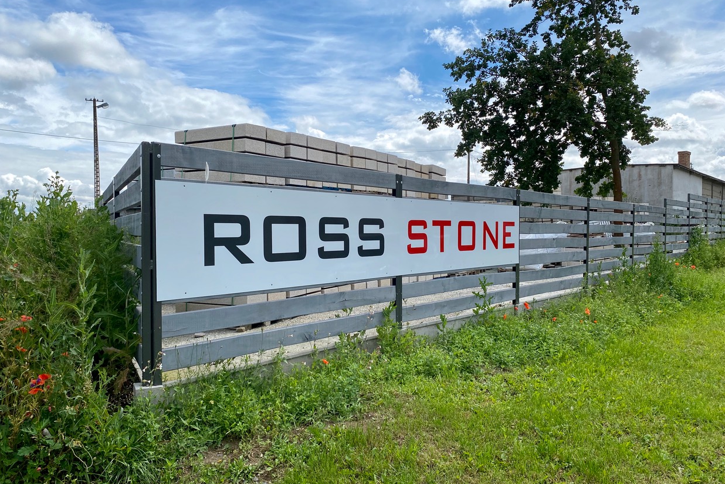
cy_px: 245
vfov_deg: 46.4
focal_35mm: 28
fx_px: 564
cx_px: 375
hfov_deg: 65.5
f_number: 1.8
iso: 32
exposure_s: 1/3846
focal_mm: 4.25
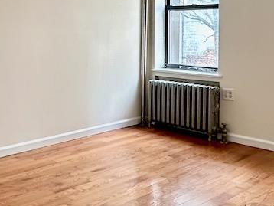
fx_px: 396
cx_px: 55
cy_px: 50
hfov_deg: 36.9
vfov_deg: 28.7
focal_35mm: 50
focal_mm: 2.22
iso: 400
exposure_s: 1/60
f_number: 2.2
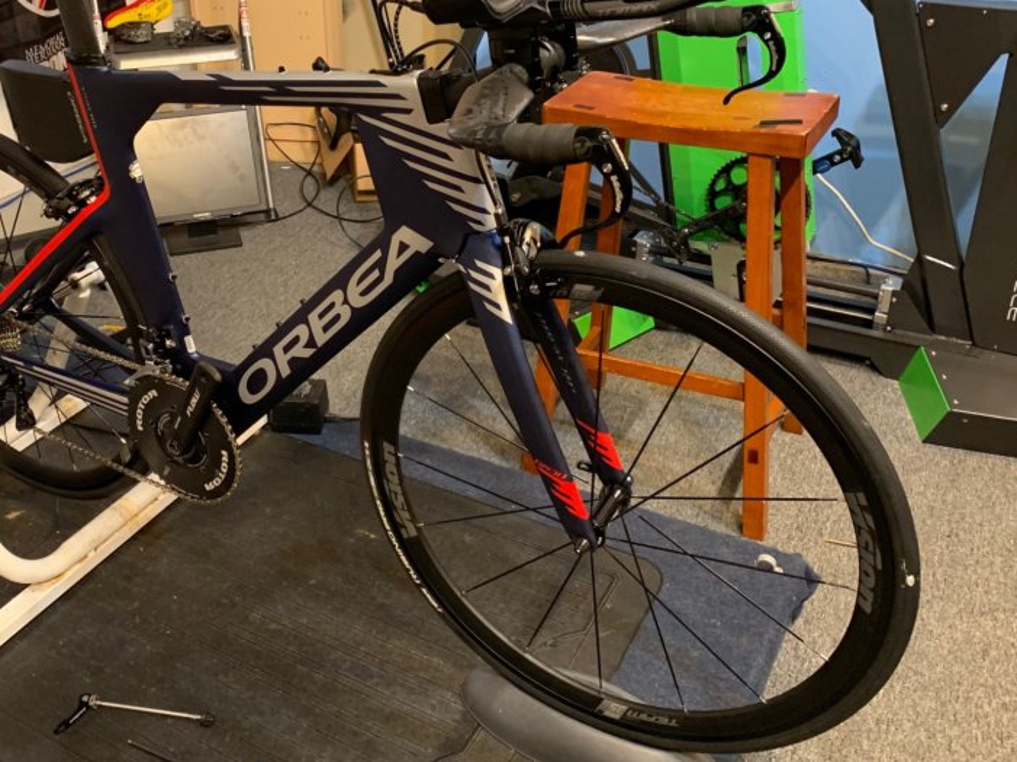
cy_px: 287
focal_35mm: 38
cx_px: 360
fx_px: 1116
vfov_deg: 37.5
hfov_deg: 48.4
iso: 320
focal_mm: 4.25
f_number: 1.8
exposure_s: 1/40
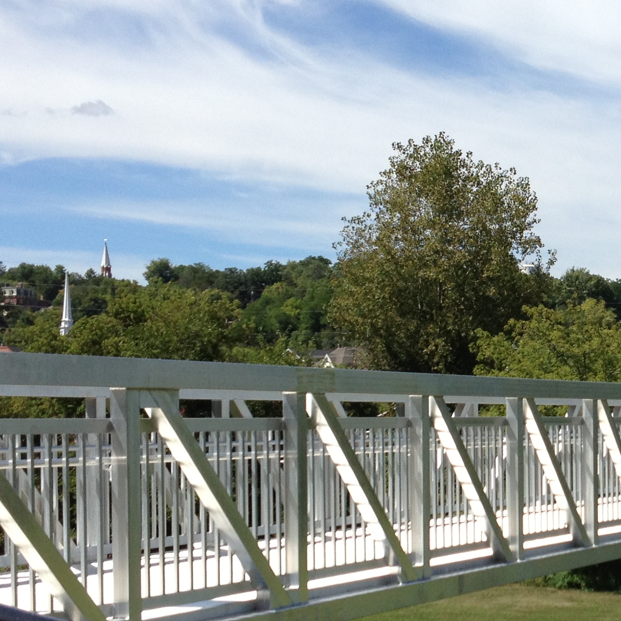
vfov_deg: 20.3
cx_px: 642
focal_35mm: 85
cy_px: 456
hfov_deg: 19.7
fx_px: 1725
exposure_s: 1/1842
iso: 50
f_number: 2.4
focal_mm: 4.28
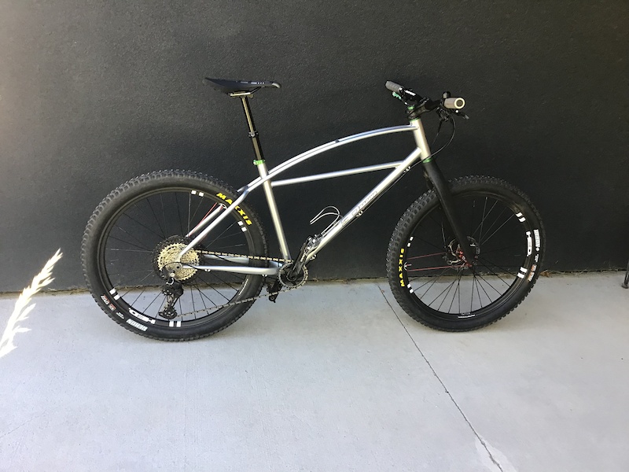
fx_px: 563
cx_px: 314
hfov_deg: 58.4
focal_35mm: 31
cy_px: 236
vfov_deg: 45.4
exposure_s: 1/30
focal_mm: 3.3
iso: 32
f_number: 2.4
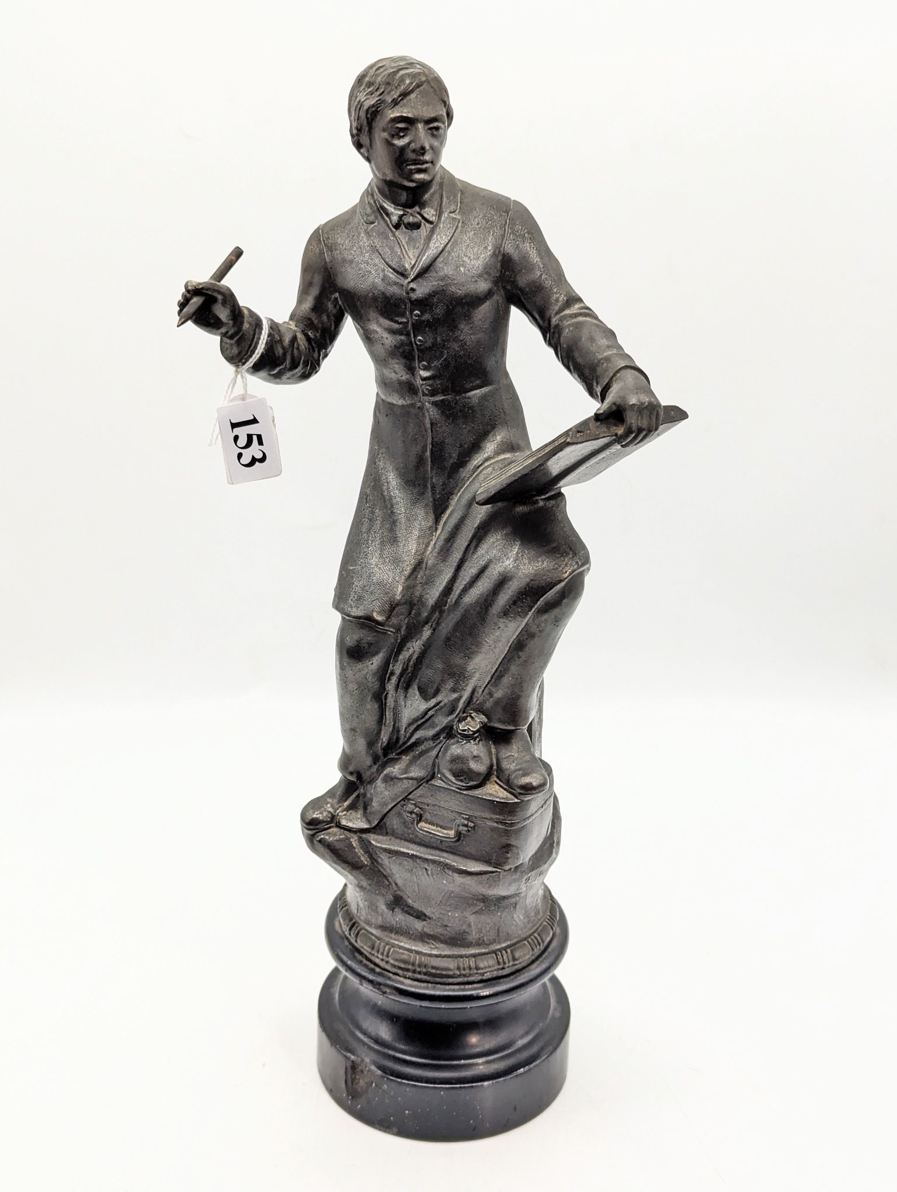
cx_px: 448
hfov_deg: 30.3
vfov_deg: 39.6
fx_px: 1654
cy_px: 596
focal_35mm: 48
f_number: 1.85
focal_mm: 6.81
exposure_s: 1/191
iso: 91
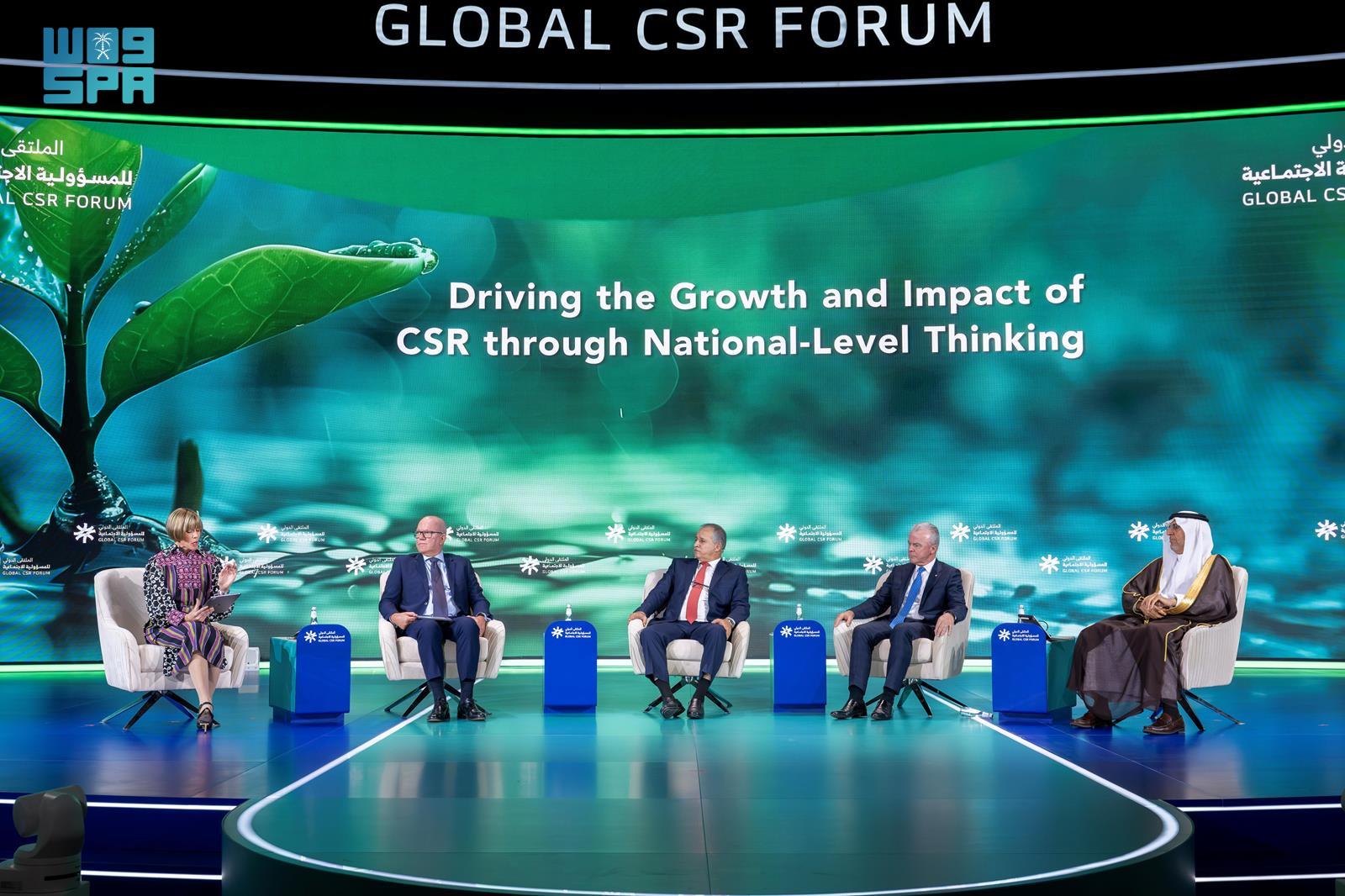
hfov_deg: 51.9
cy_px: 448
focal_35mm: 37
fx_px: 1382
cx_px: 672
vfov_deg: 35.9
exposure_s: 1/200
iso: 1600
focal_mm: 37
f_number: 5.6
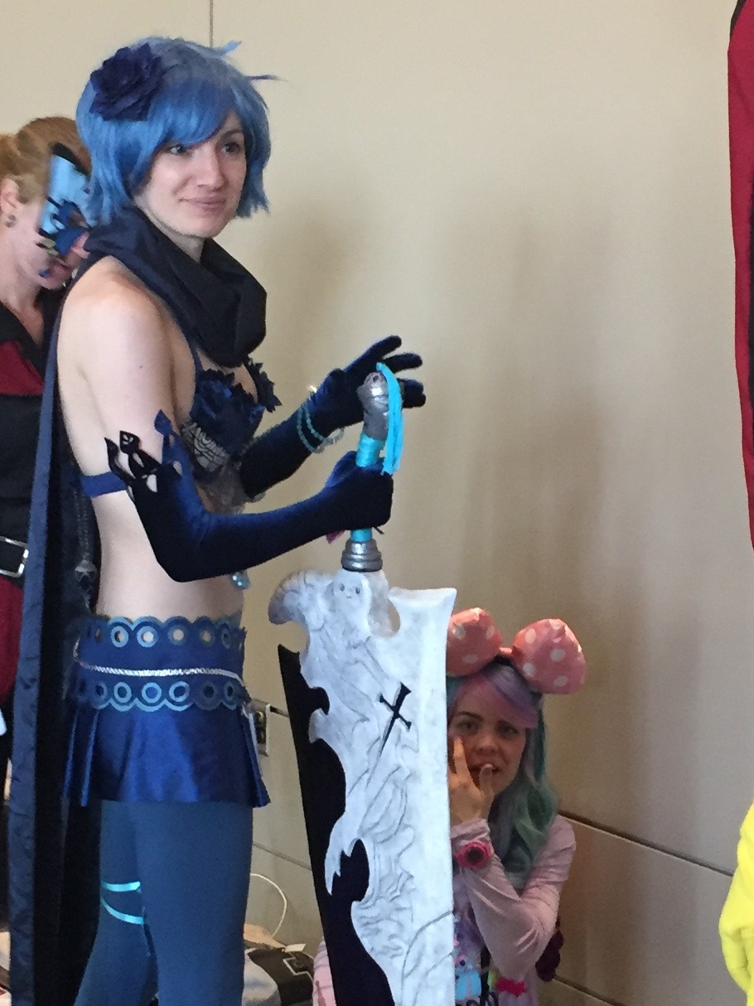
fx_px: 2266
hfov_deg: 18.8
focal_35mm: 78
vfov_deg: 25.0
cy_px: 600
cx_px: 552
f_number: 2.2
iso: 200
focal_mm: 4.15
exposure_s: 1/30
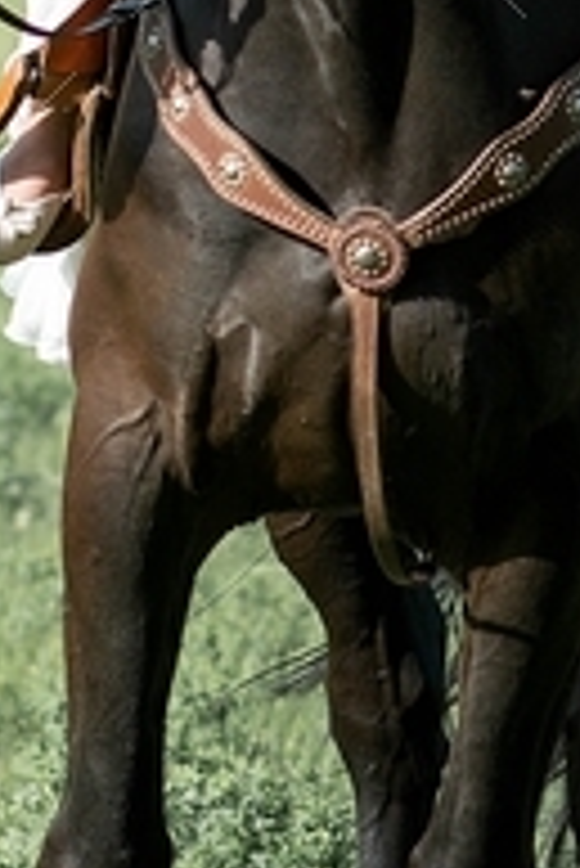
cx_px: -369
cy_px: -216
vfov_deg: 4.3
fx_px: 11578
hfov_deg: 2.9
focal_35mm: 480
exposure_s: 1/800
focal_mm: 105
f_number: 2.8
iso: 100
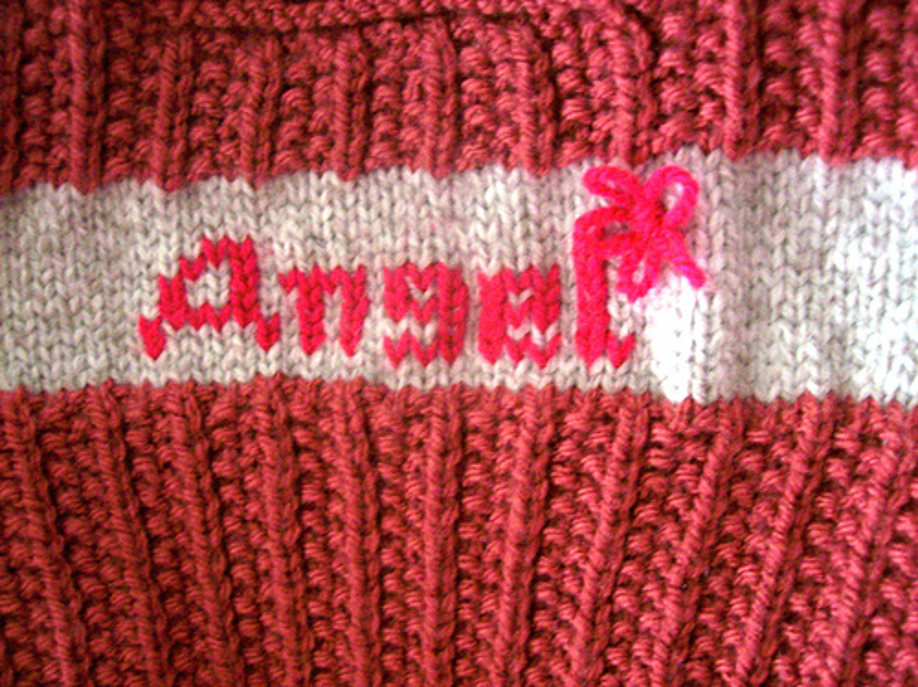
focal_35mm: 36
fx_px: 954
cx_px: 459
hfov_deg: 51.4
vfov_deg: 39.6
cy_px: 344
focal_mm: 6
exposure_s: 1/8
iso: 160
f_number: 2.7
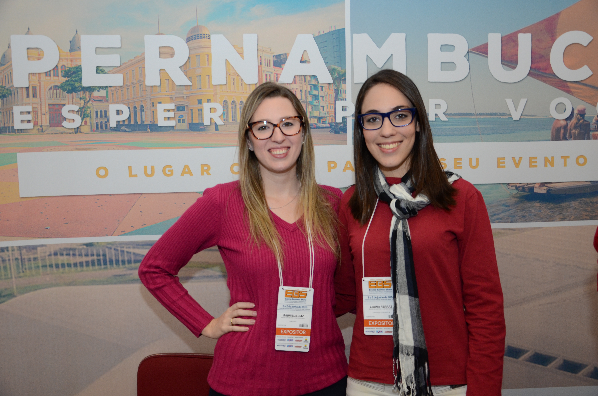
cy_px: 198
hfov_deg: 53.2
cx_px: 299
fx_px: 597
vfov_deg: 36.7
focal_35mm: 36
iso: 800
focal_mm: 24
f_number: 4.5
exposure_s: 1/125
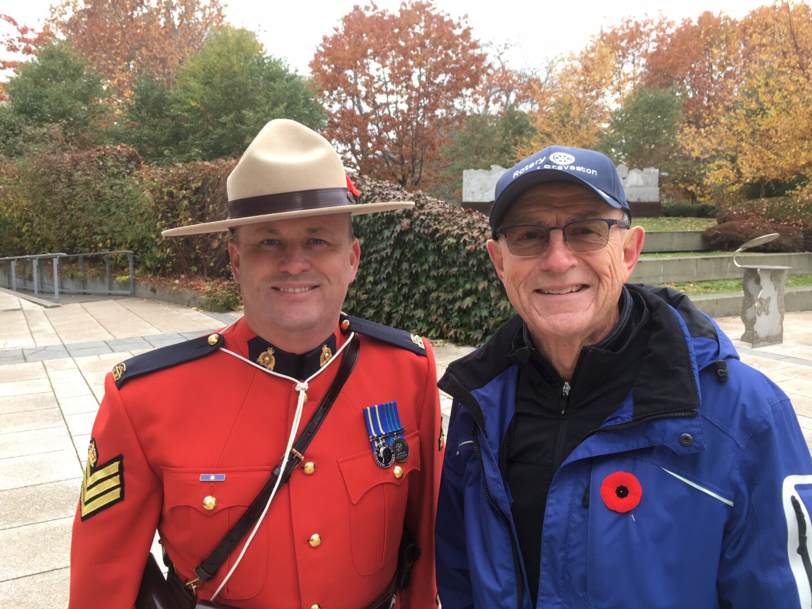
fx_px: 680
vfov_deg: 48.2
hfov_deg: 61.7
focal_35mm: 29
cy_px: 304
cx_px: 406
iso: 40
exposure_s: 1/120
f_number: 2.2
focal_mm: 4.15
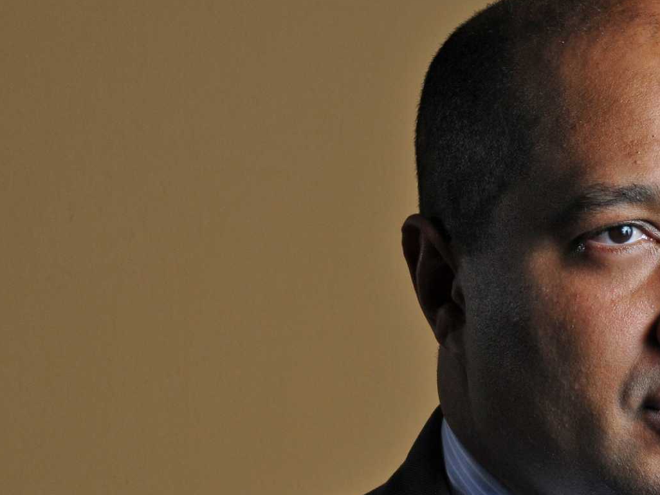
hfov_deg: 6.6
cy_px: 371
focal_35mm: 302
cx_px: 477
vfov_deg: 4.9
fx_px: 5756
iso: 400
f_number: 18
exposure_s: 1/40
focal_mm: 105
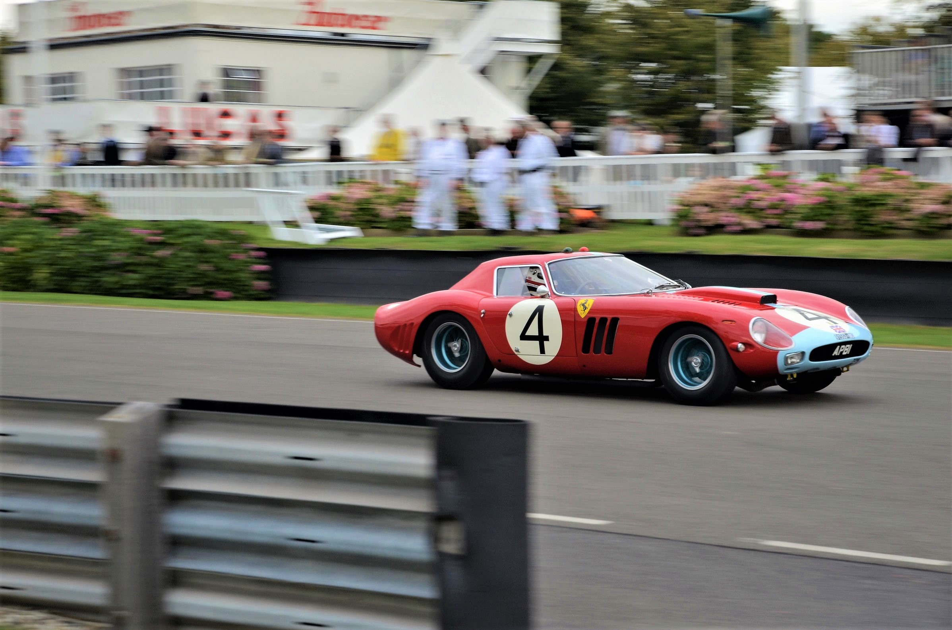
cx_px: 476
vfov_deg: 14.6
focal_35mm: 93
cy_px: 315
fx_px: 2454
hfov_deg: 22.0
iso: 400
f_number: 5.6
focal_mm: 62
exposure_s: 1/320
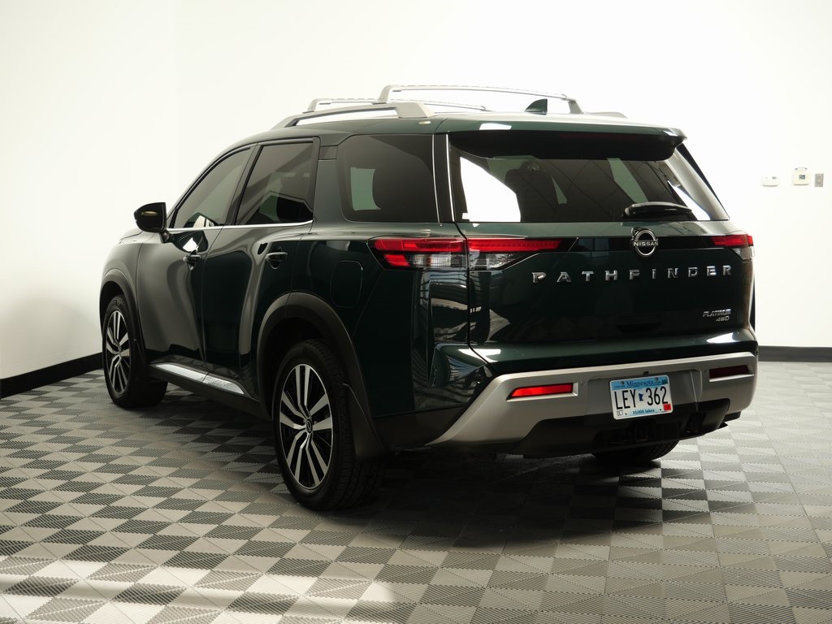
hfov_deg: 41.2
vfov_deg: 31.5
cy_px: 312
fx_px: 1106
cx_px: 416
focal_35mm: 46
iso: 250
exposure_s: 1/200
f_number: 4.3
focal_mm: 23
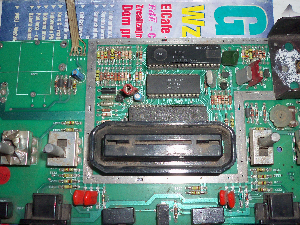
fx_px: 338
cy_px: 108
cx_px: 156
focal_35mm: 39
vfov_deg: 36.8
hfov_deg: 47.9
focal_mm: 5.7
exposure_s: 1/30
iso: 100
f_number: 2.9
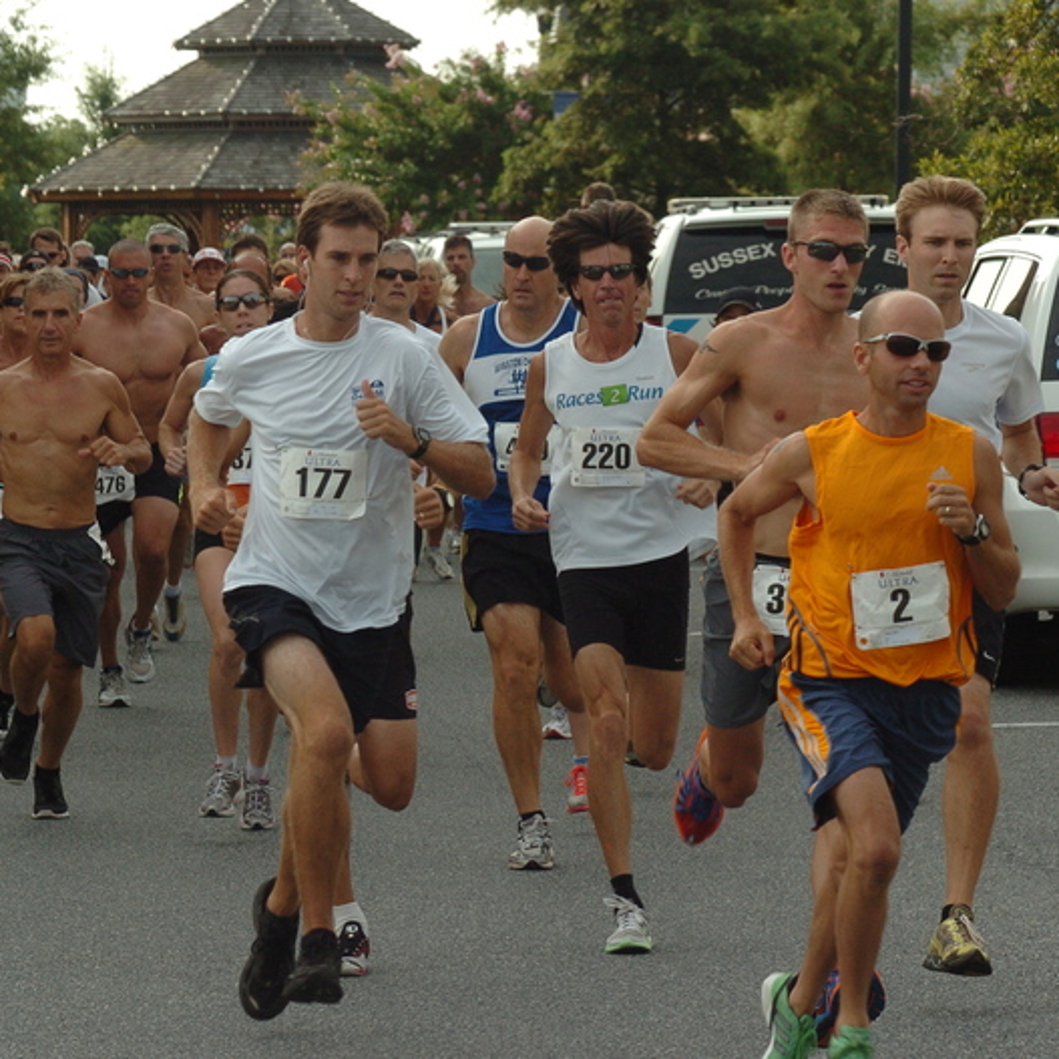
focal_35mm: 242
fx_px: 8364
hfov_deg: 7.2
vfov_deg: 7.2
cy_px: 528
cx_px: 422
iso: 400
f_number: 7.6
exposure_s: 1/400
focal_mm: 125
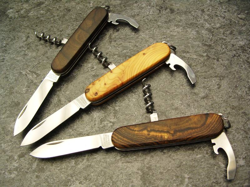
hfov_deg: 52.6
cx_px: 125
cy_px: 94
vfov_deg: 40.7
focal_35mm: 35
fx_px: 253
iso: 100
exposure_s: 1/45
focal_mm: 7.8
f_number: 2.8
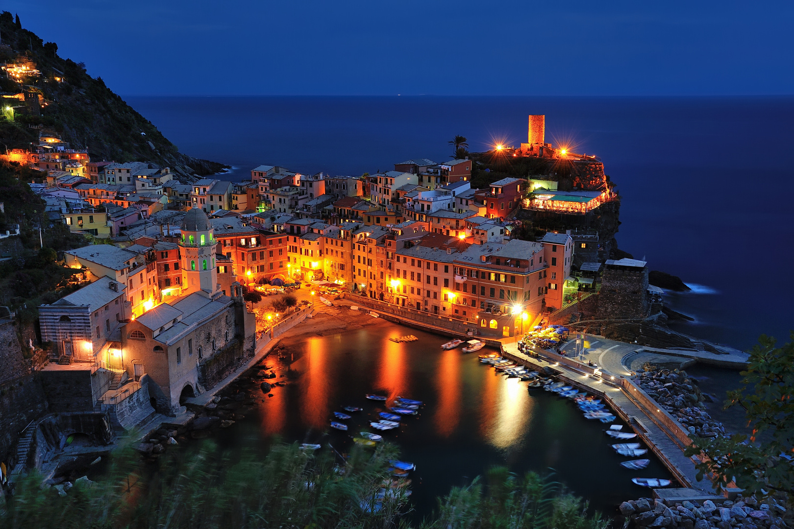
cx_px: 397
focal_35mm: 34
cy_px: 264
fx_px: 750
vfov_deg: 38.9
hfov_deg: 55.8
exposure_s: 26
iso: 200
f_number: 8
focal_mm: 34
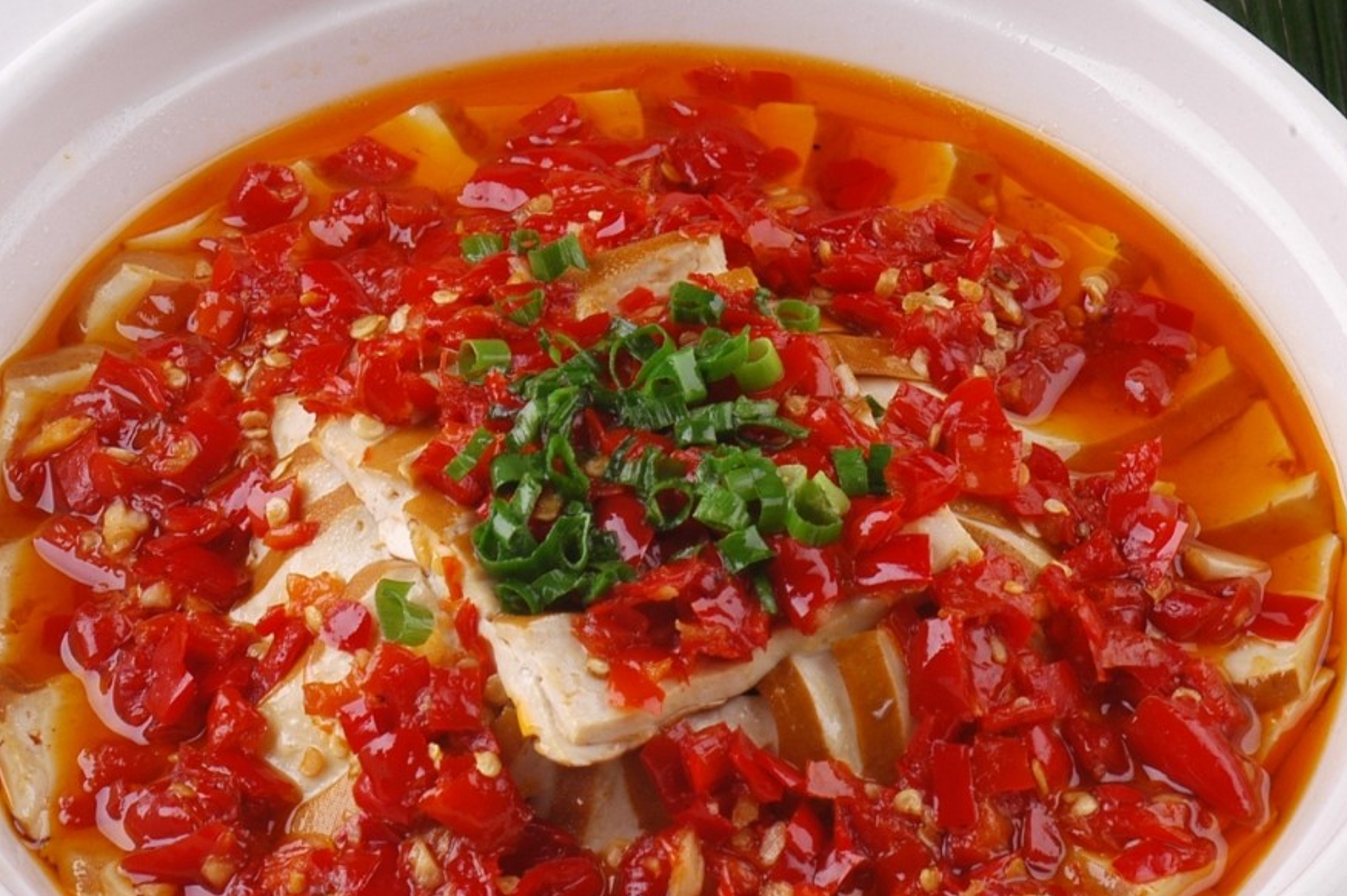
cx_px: 617
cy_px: 543
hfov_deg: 12.9
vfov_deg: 8.6
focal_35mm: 159
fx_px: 5945
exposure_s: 1/125
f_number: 14
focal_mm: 58
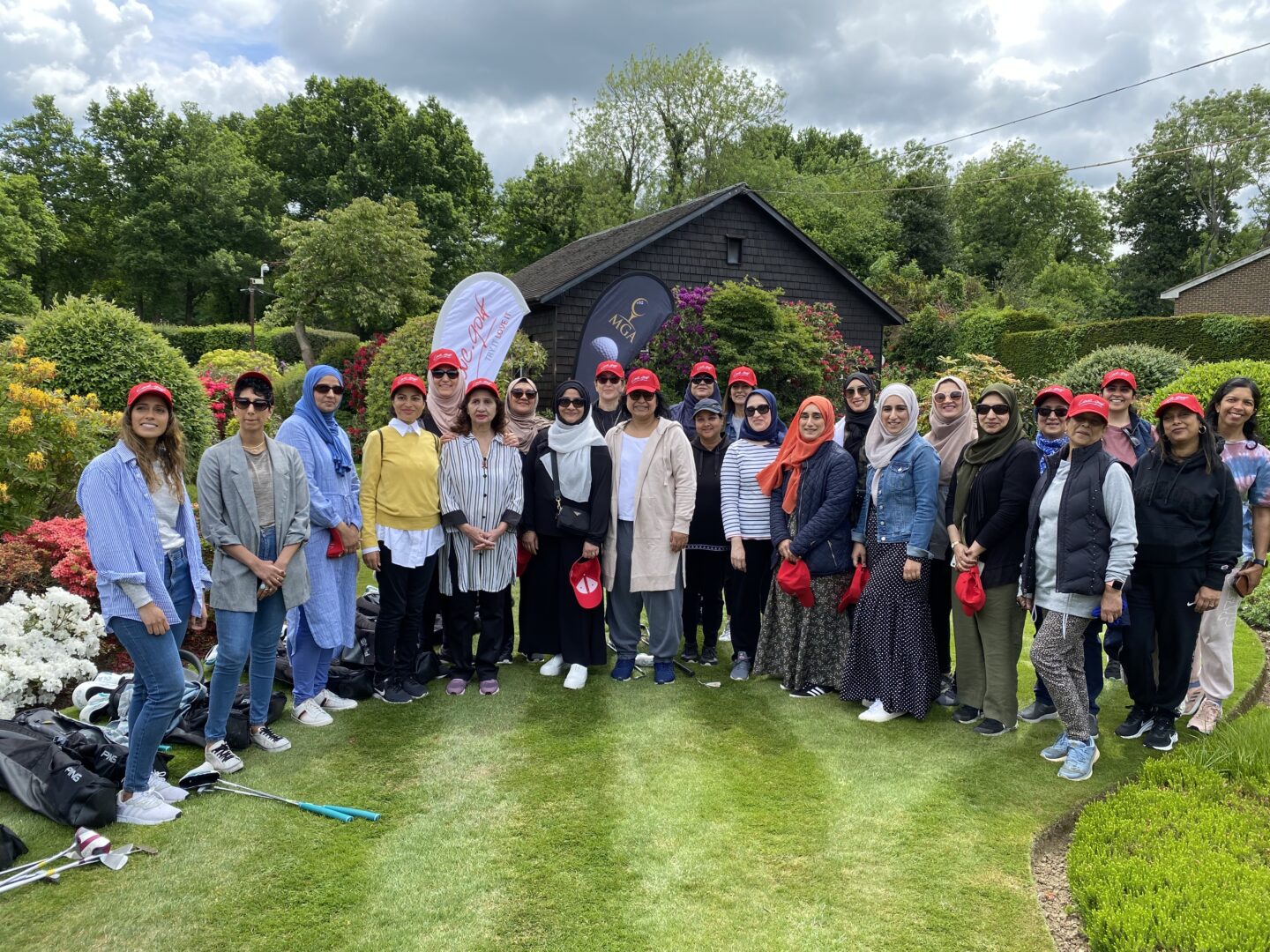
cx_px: 635
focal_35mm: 26
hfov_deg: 67.3
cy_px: 476
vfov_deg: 53.1
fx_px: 954
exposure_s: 1/927
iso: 32
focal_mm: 4.25
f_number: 1.8
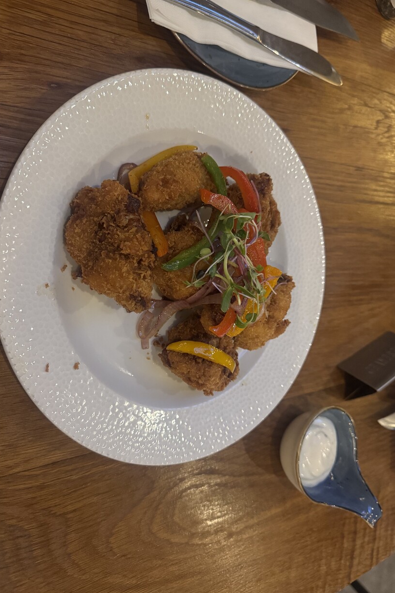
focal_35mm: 26
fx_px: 428
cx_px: 202
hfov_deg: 49.5
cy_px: 293
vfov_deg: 69.4
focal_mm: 6.76
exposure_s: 1/33
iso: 800
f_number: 1.78
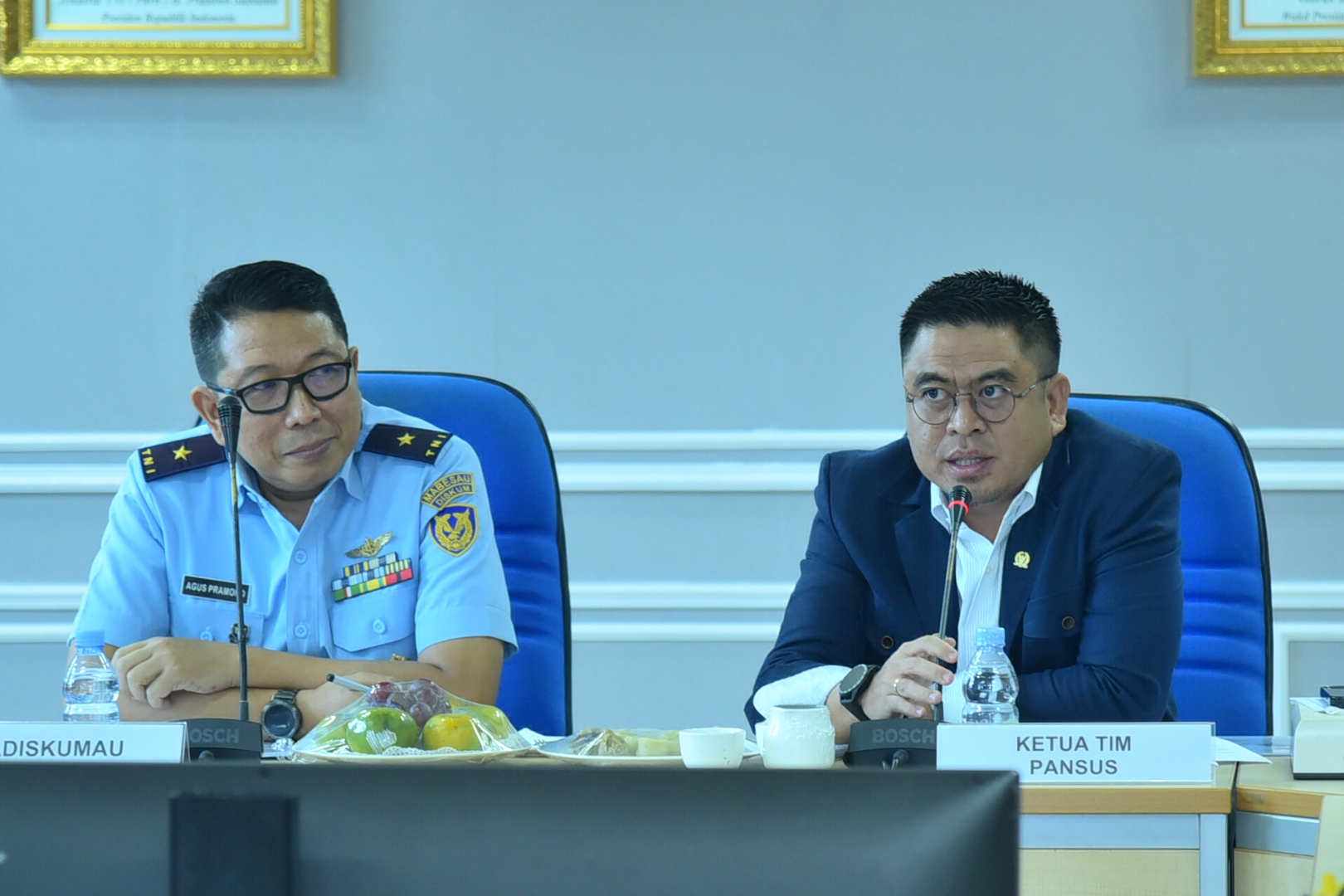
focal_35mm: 120
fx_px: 4480
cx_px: 672
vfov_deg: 11.4
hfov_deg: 17.1
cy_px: 448
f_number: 4
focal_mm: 120
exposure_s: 1/125
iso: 2000
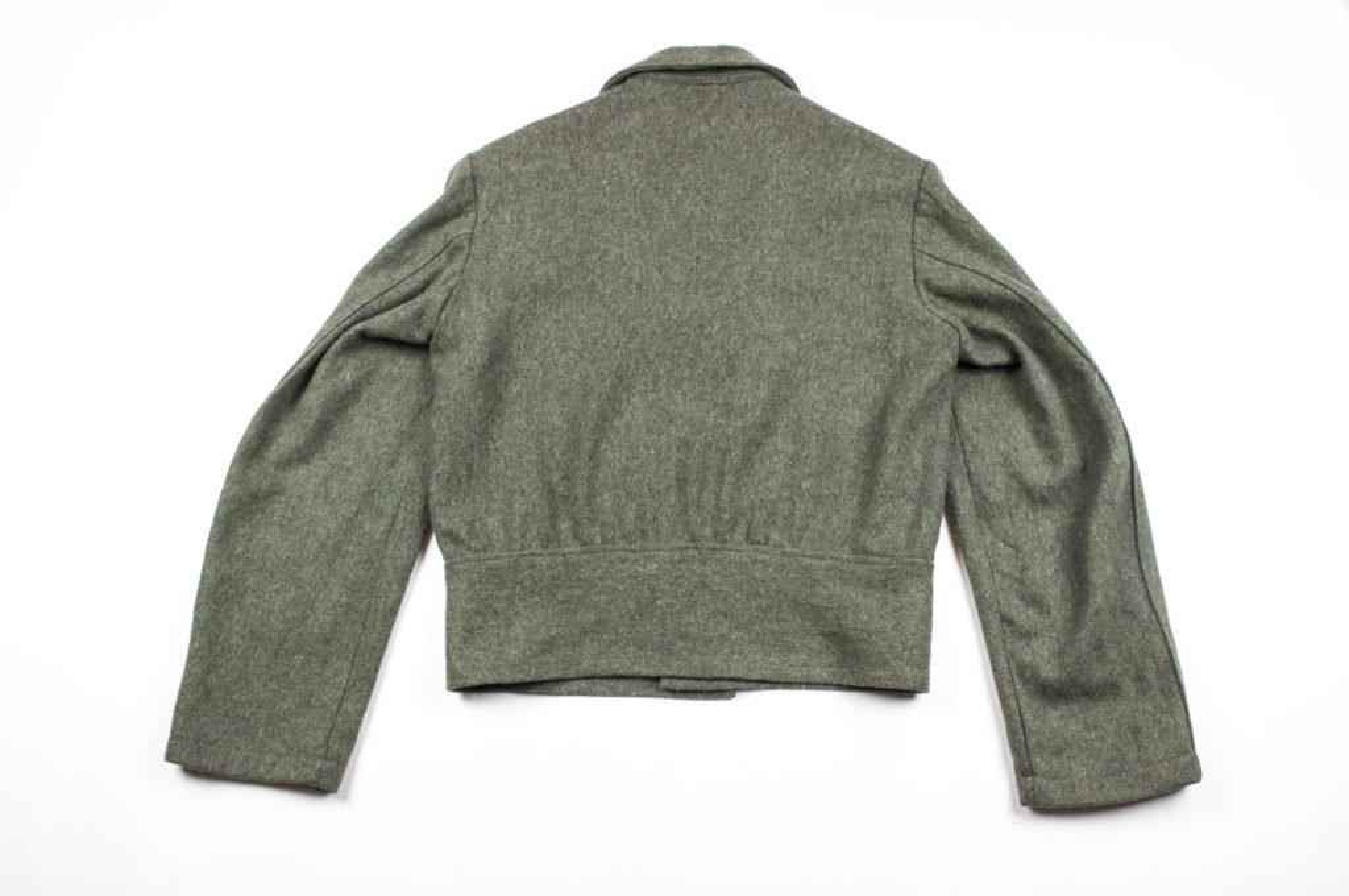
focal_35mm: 33
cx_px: 674
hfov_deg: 57.3
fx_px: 1235
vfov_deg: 39.9
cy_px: 448
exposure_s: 1/40
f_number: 13
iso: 1600
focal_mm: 22
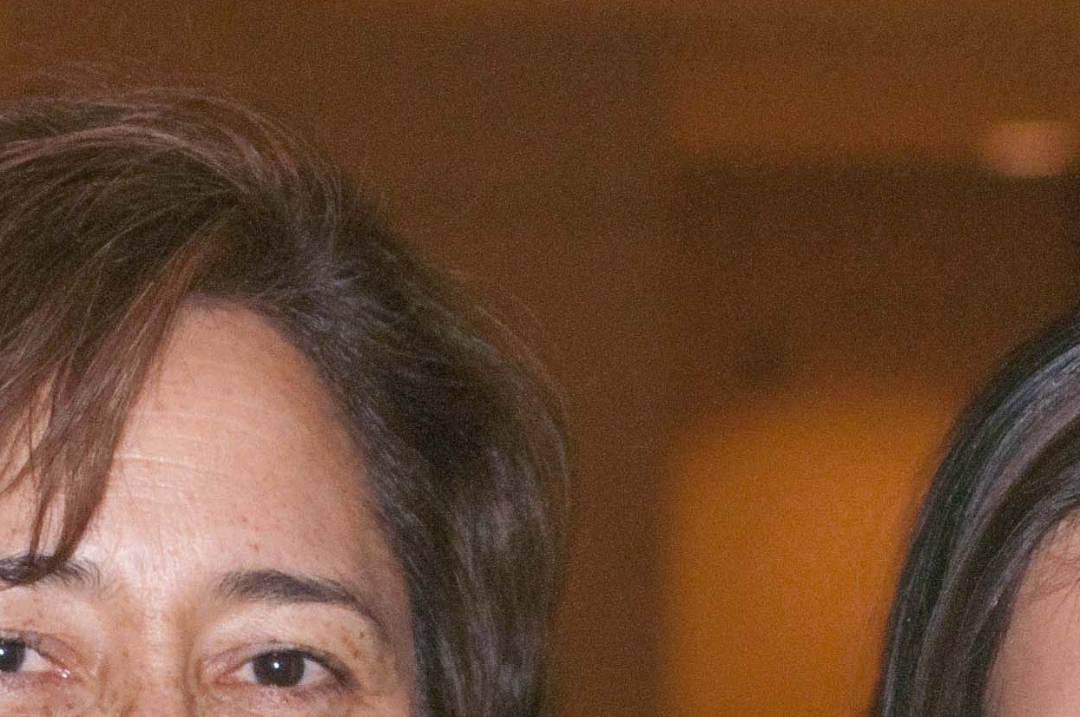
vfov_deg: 3.8
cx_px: 666
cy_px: 1046
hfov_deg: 5.7
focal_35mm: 362
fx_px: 10846
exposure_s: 1/60
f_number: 5.6
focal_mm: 70
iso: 200
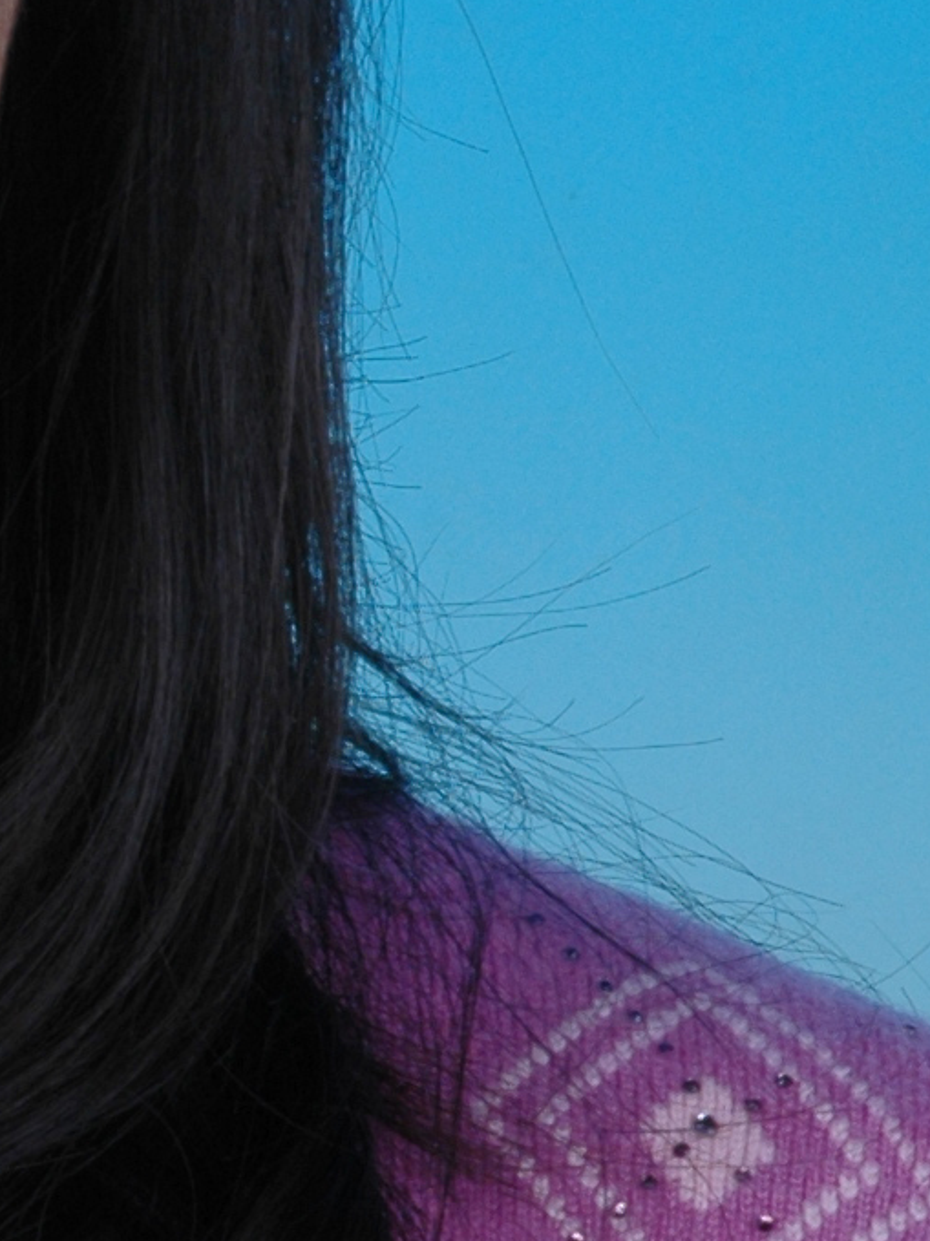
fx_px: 13724
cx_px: -641
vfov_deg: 5.2
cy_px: 530
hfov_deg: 3.9
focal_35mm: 383
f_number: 20
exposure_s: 1/125
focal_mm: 60
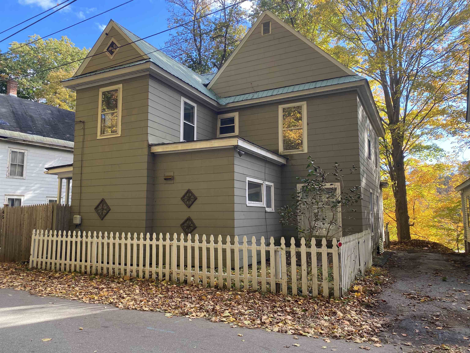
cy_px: 176
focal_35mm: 26
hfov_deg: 67.3
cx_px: 235
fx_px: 353
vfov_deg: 53.1
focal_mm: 4.25
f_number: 1.8
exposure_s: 1/251
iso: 32
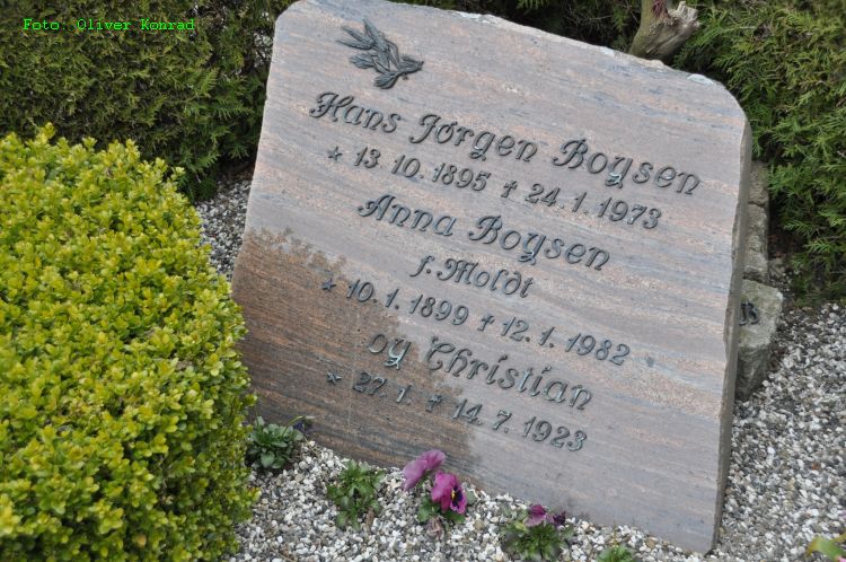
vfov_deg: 25.0
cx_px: 423
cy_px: 281
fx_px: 1267
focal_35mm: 54
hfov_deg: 36.9
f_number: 6.3
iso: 200
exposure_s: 1/160
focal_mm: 36
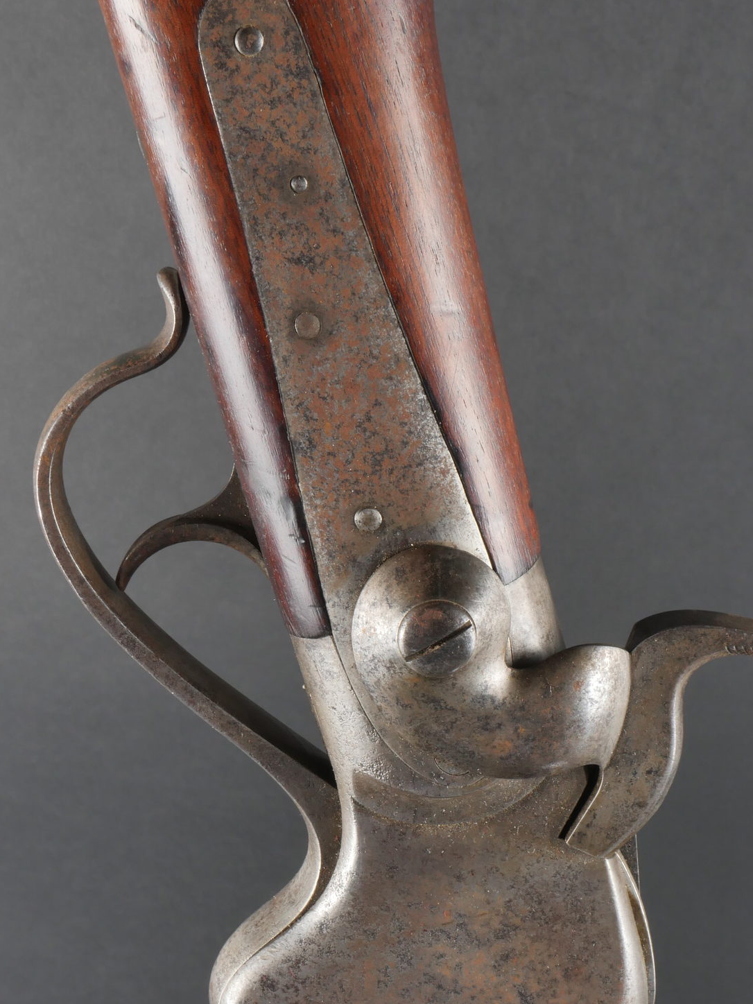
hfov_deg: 25.2
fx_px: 1682
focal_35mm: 58
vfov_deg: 33.0
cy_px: 666
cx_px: 413
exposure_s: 1/160
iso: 200
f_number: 16
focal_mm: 21
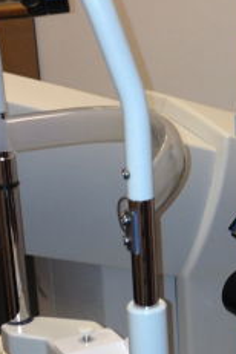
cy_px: 270
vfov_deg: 17.2
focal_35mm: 118
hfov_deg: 11.3
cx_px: 316
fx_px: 1160
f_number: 2.4
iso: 50
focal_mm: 4.28
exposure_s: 1/25
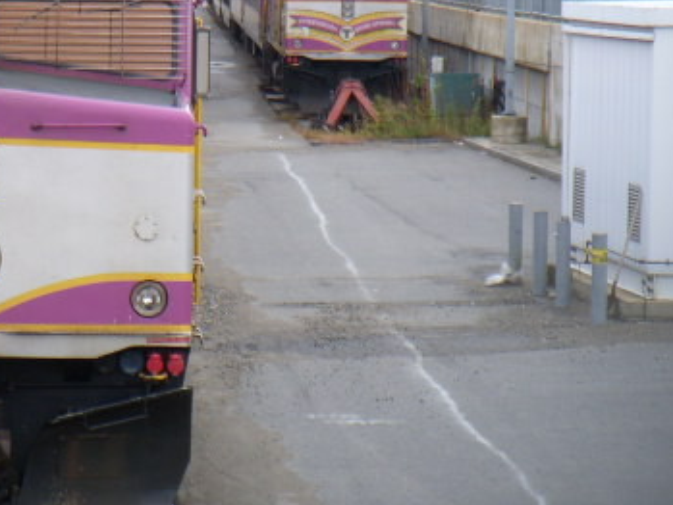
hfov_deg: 9.4
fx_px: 4065
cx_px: 67
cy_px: 120
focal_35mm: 209
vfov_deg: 7.1
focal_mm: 18.9
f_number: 4.2
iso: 100
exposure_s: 1/200
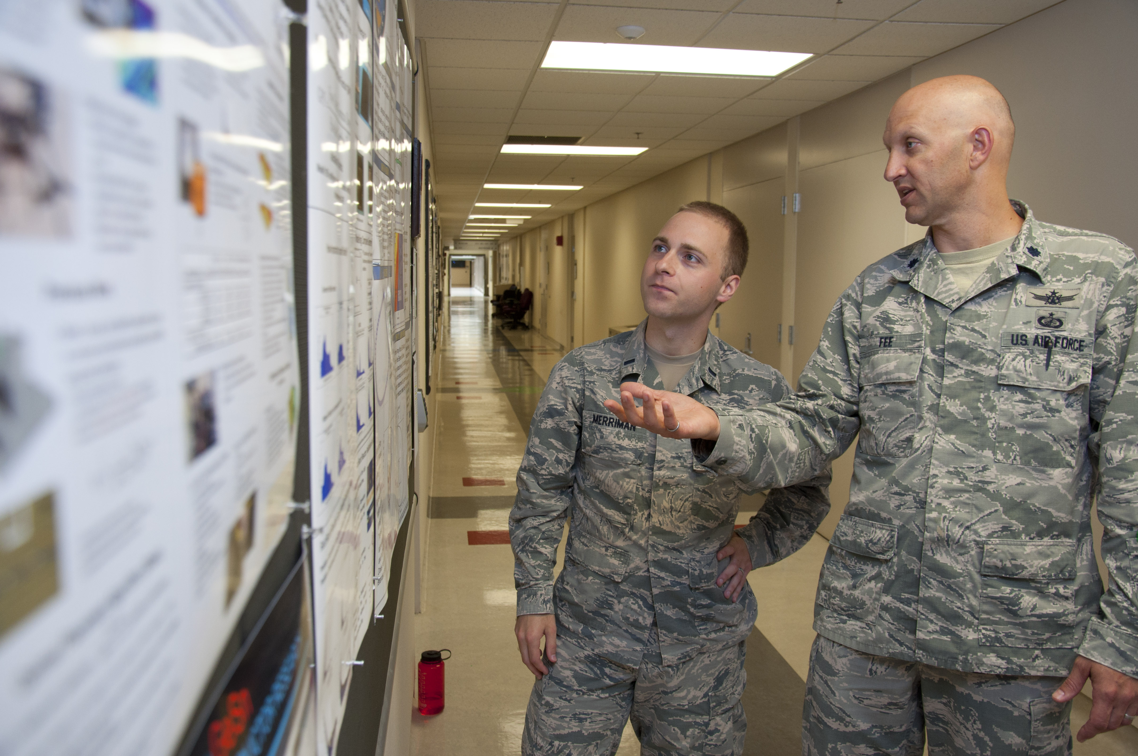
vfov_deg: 41.6
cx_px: 569
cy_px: 378
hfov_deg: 59.6
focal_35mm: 32
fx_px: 995
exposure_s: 1/60
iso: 500
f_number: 5
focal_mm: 21
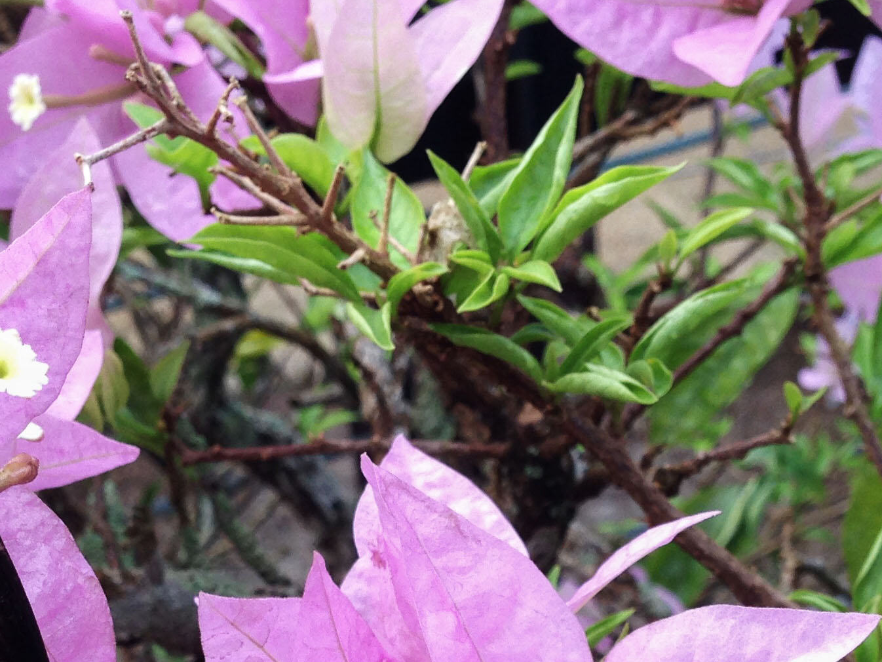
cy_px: 794
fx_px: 2039
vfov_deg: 17.6
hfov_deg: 24.4
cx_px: 482
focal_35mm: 80
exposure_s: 1/120
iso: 50
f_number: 2.4
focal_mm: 4.12
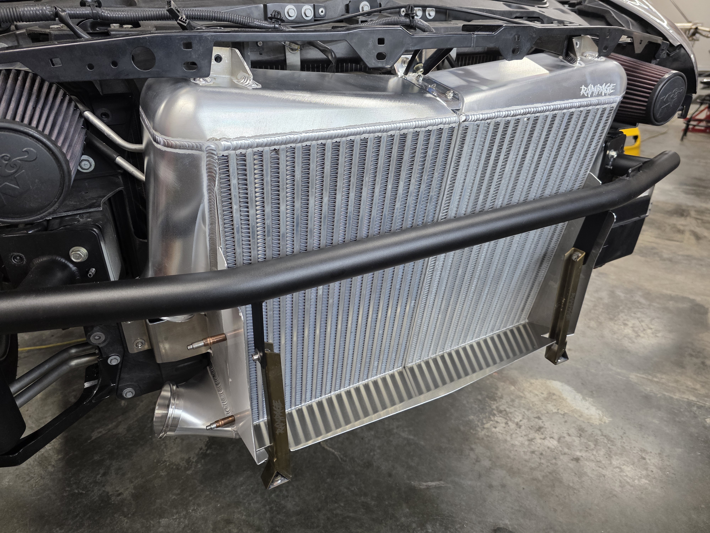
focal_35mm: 23
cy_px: 266
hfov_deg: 73.9
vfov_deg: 58.9
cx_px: 355
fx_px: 472
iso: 250
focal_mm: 6.3
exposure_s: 1/120
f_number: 1.7
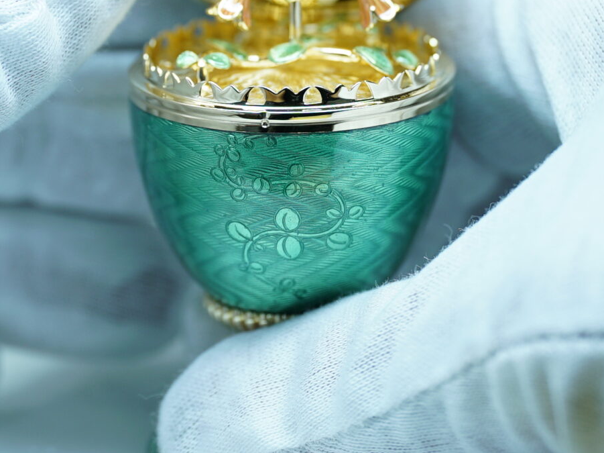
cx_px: 310
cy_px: 121
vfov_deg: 4.6
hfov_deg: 6.2
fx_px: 5616
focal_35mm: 322
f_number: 2.8
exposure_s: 1/200
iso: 200
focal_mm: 105
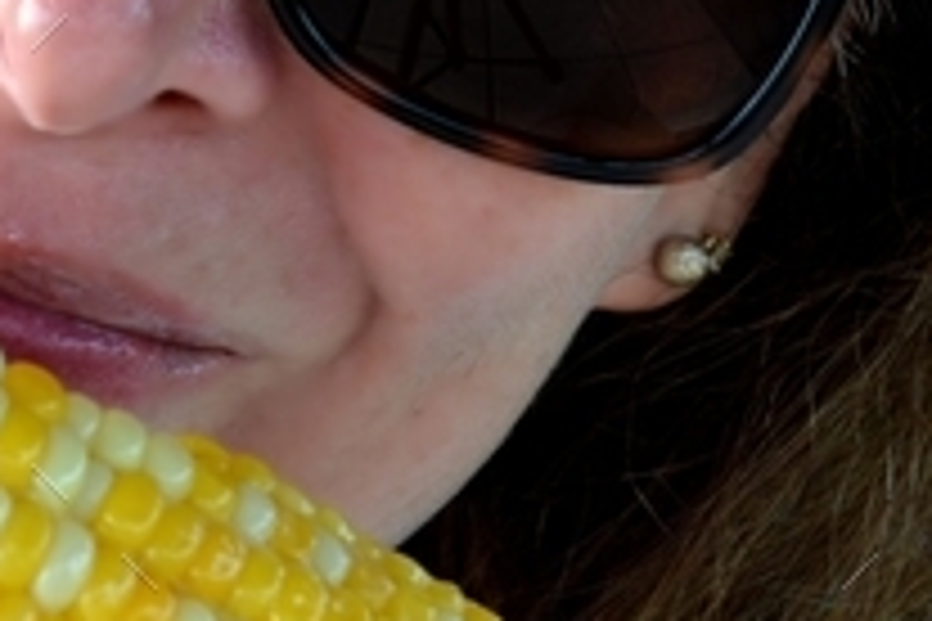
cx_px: -198
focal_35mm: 171
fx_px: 4427
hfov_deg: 11.8
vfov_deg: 7.9
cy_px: -209
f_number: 10
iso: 400
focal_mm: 40
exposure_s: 1/60
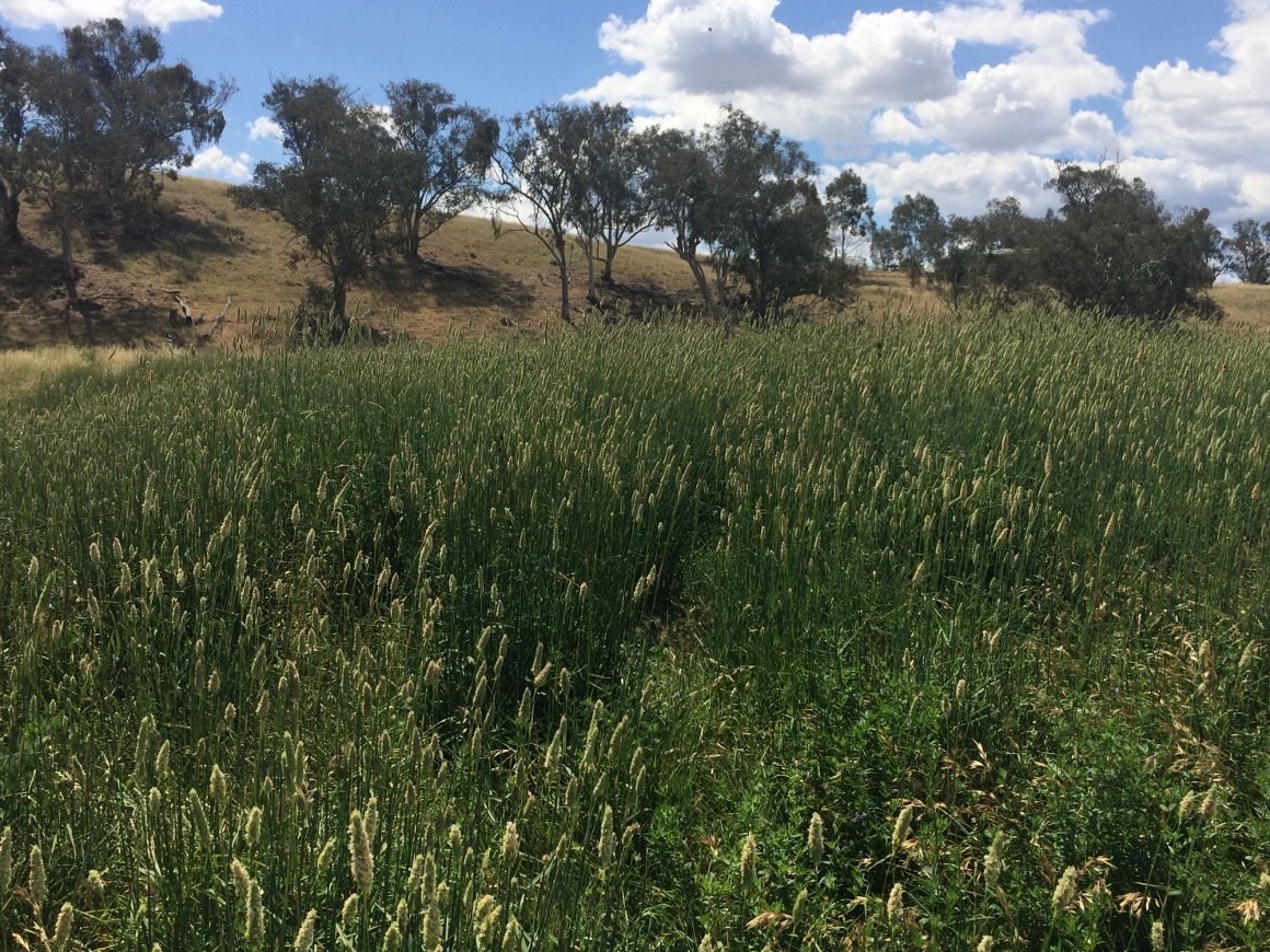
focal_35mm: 32
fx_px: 1174
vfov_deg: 44.1
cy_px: 446
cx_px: 645
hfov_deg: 56.8
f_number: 2.2
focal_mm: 4.15
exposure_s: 1/3165
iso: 32
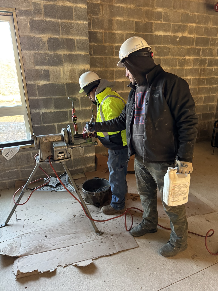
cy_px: 146
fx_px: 202
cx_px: 109
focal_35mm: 24
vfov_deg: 71.6
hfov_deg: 56.8
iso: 500
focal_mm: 6.76
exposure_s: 1/60
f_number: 1.78
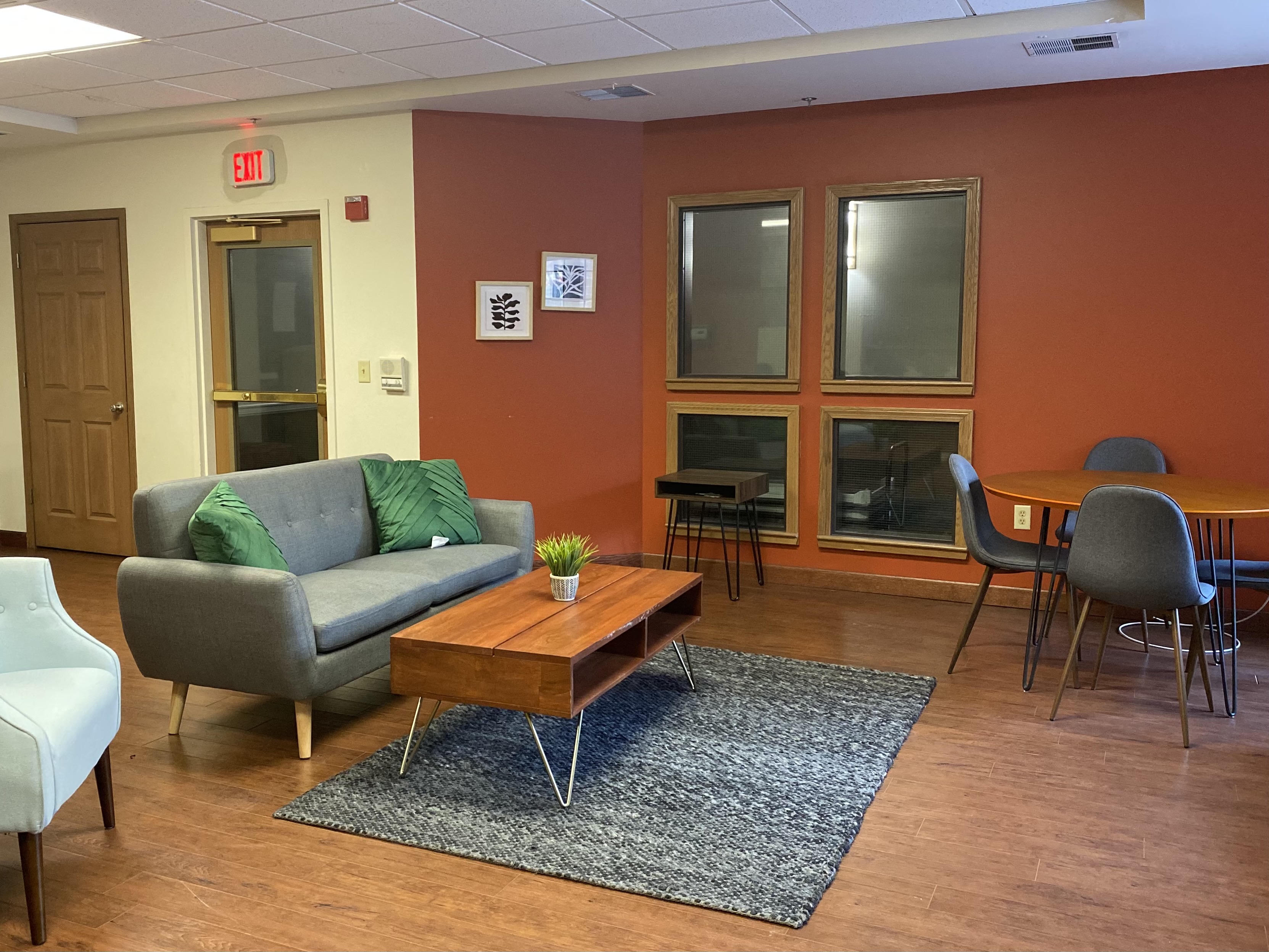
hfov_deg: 67.3
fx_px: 953
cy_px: 476
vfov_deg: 53.1
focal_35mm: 26
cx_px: 634
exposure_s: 1/60
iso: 400
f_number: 1.8
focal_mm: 4.25
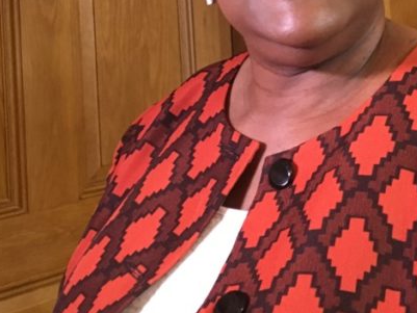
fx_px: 892
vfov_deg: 19.1
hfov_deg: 26.2
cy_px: -35
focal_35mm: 74
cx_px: 277
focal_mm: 4.15
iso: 200
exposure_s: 1/15
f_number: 2.2
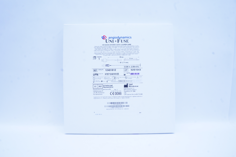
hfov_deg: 67.4
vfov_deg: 47.8
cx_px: 118
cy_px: 78
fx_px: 177
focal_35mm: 27
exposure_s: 1/10
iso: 400
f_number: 14
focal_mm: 18
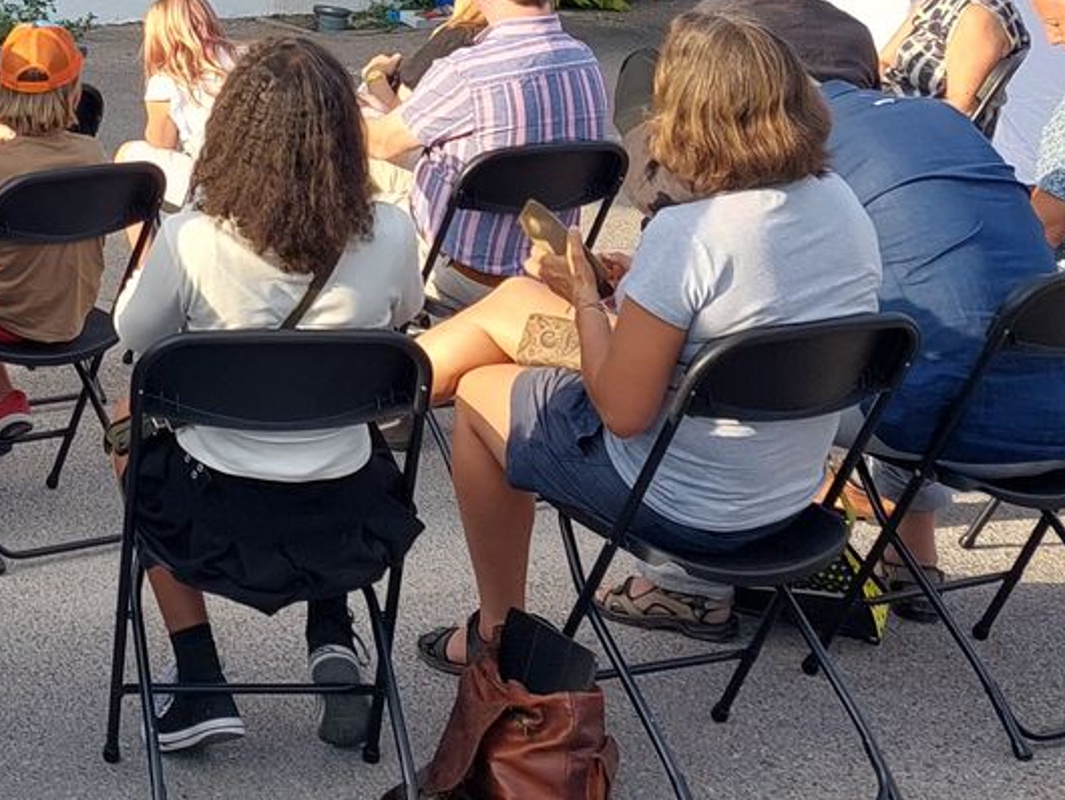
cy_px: -378
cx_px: -186
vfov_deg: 17.4
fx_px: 2370
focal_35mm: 77
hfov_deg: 23.3
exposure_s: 1/503
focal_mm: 5.23
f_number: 1.8
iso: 40
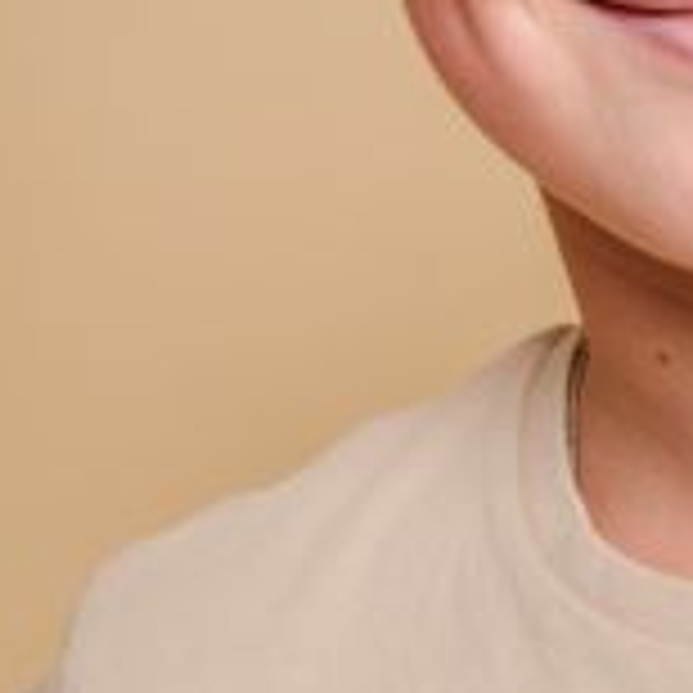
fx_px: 5889
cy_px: 400
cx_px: 882
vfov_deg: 6.7
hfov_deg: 6.7
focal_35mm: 260
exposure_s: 1/160
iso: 250
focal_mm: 70
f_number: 9
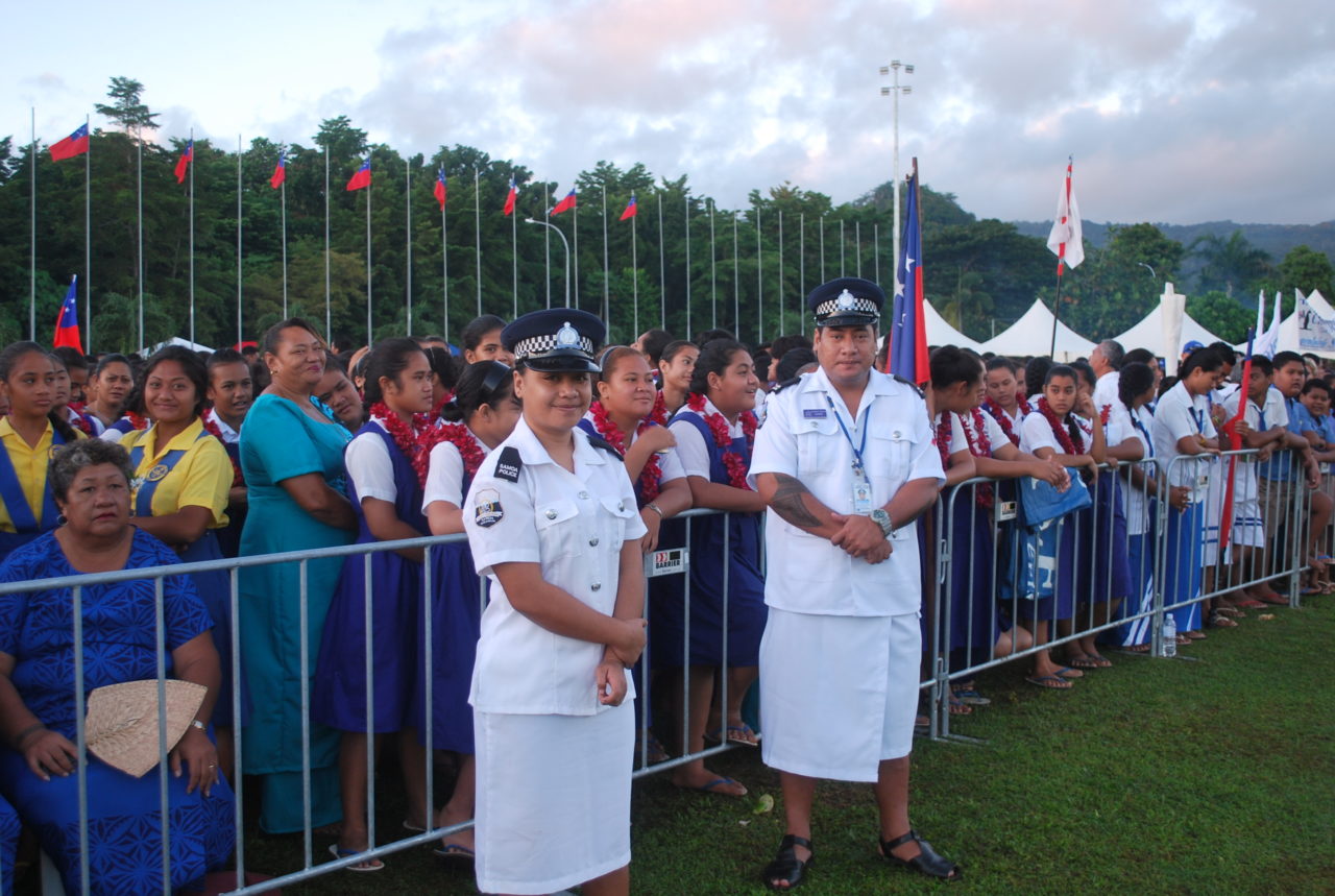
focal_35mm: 39
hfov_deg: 49.5
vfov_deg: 34.4
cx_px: 668
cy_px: 448
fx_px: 1449
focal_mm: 26
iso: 200
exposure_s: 1/50
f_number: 4.2
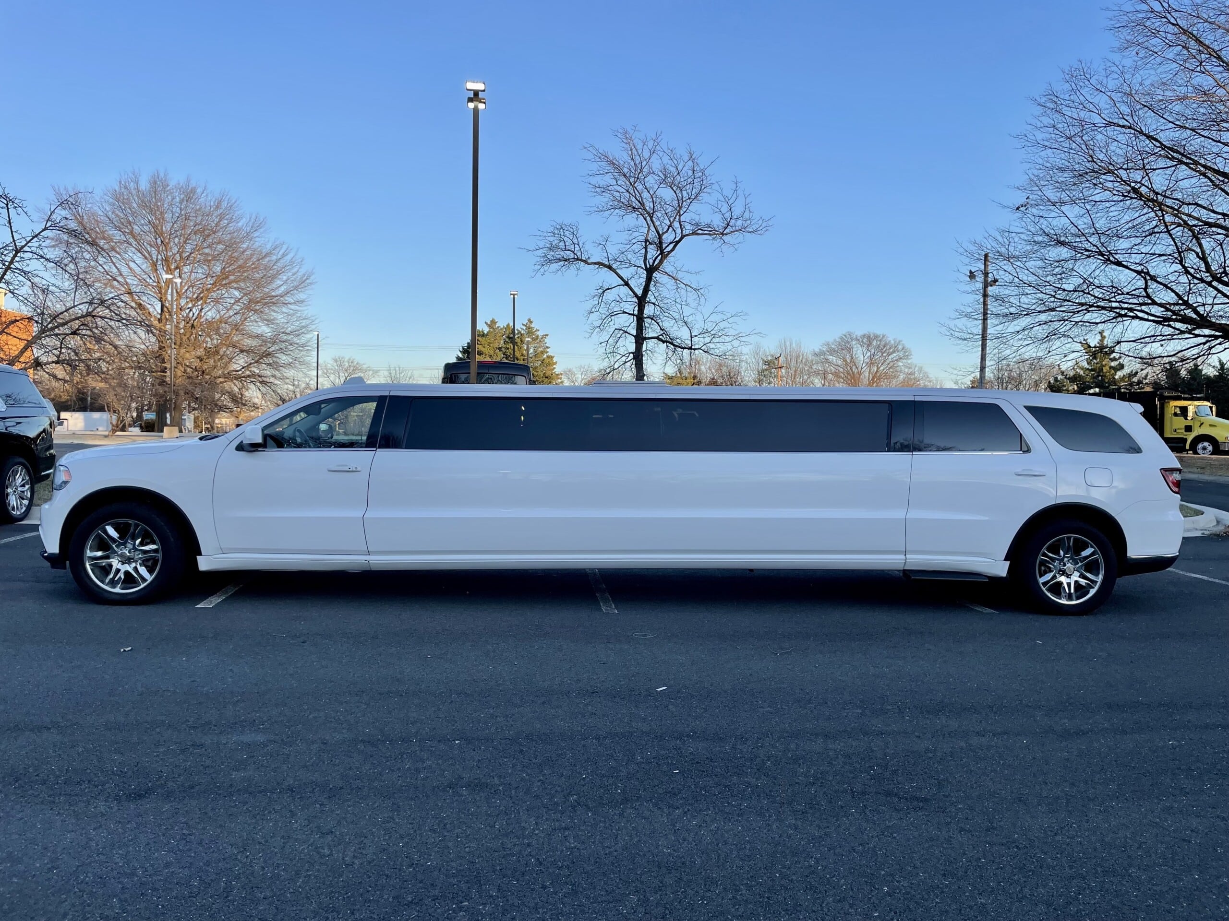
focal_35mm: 26
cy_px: 460
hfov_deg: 67.3
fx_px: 923
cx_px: 614
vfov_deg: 53.1
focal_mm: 4.2
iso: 32
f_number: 1.6
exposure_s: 1/903
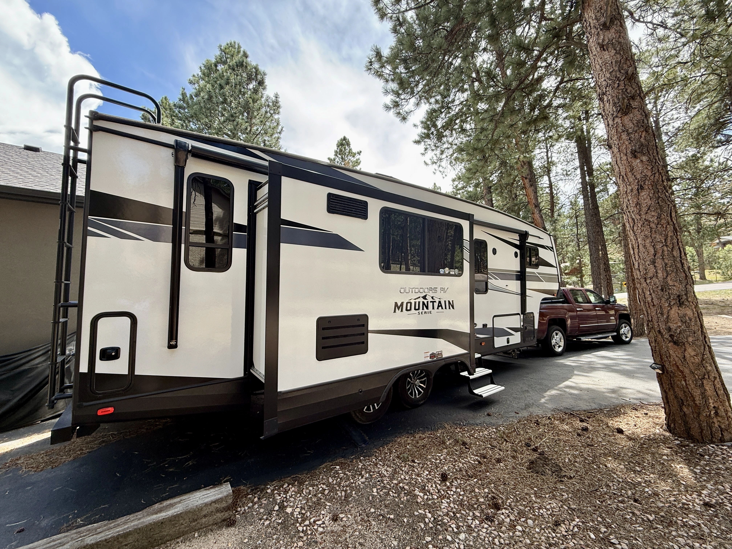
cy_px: 274
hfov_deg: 102.1
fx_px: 296
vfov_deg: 85.7
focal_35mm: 14
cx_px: 366
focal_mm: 2.22
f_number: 2.2
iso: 50
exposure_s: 1/259
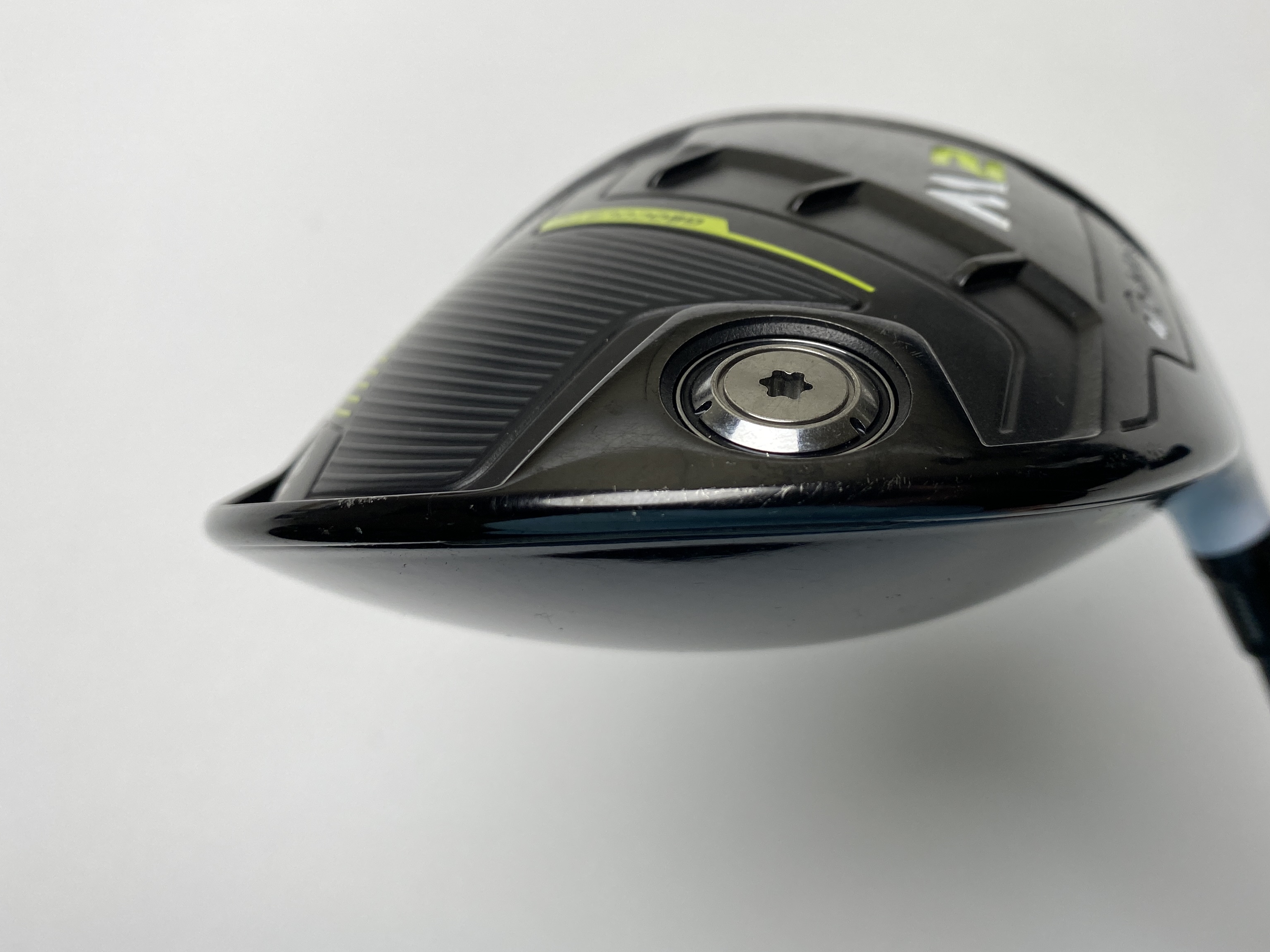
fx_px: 1247
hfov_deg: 53.4
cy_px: 374
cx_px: 786
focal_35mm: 34
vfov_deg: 41.6
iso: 32
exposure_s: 1/373
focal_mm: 4.25
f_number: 1.8
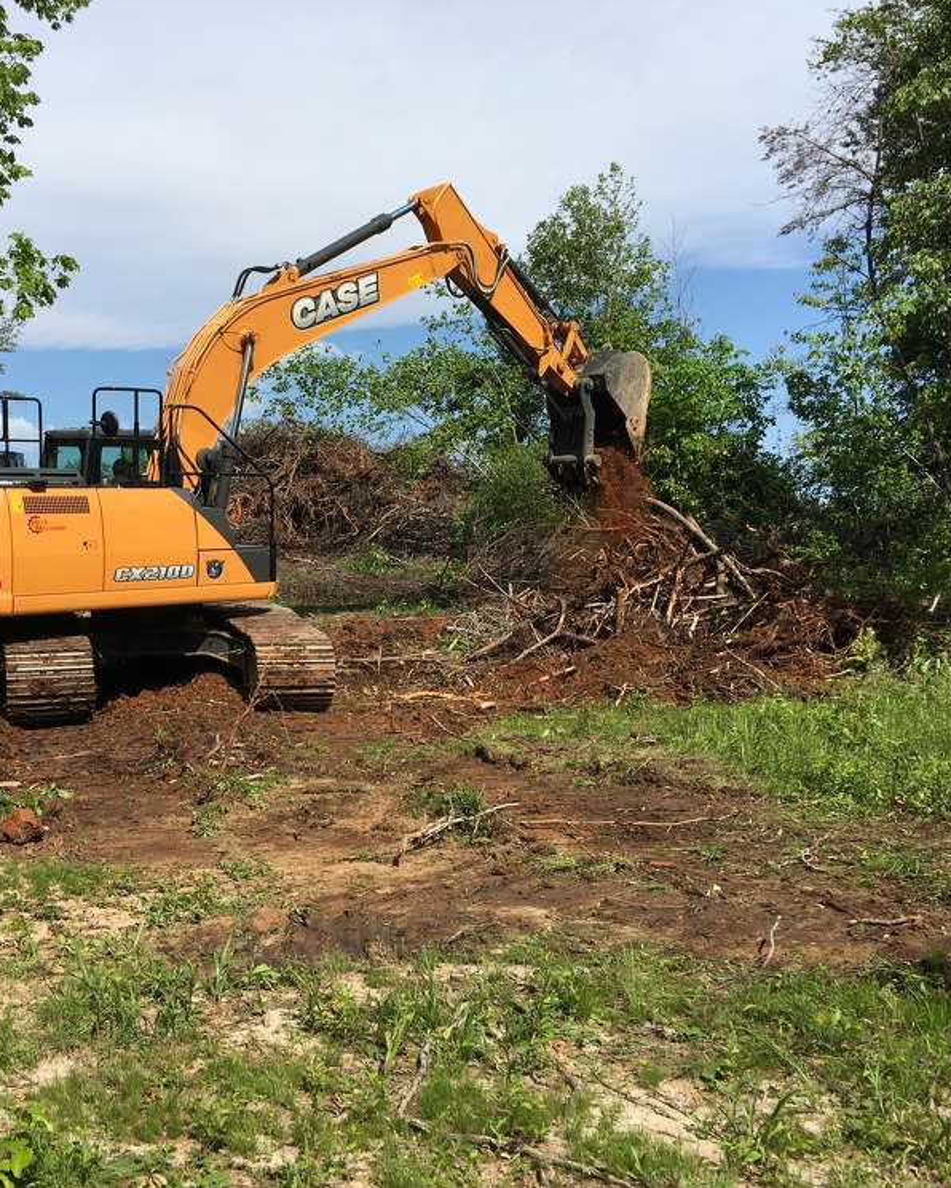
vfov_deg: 47.9
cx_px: 326
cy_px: 593
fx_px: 1337
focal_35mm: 38
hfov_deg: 38.8
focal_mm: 4.15
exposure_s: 1/2079
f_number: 2.2
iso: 25
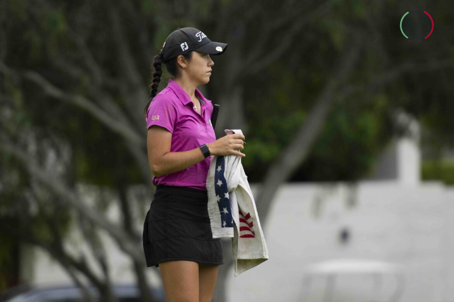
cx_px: 227
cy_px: 151
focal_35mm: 420
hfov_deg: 4.9
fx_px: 5294
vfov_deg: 3.3
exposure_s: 1/2000
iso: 1000
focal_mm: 280
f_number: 4
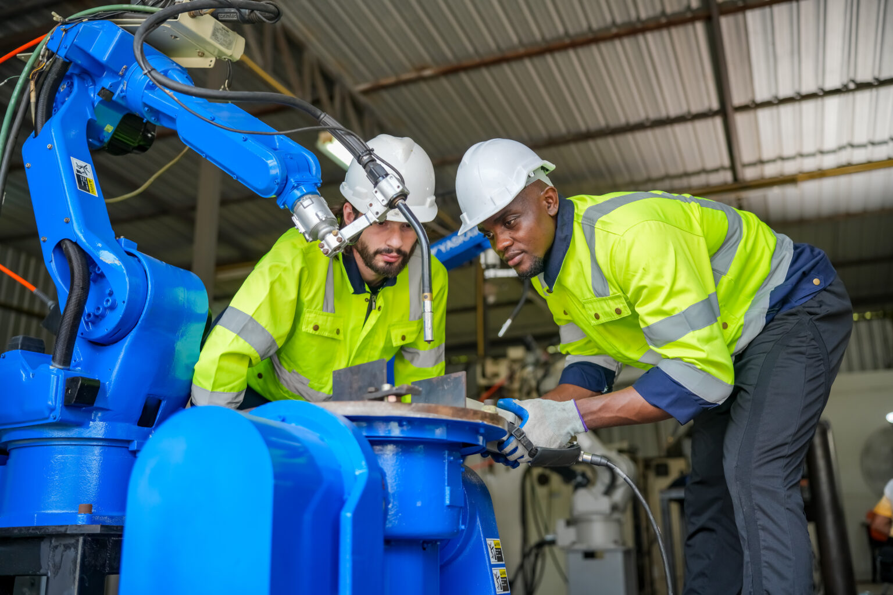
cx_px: 446
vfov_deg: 37.9
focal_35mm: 35
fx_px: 868
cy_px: 298
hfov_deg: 54.4
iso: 125
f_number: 2
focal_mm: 35
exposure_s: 1/202
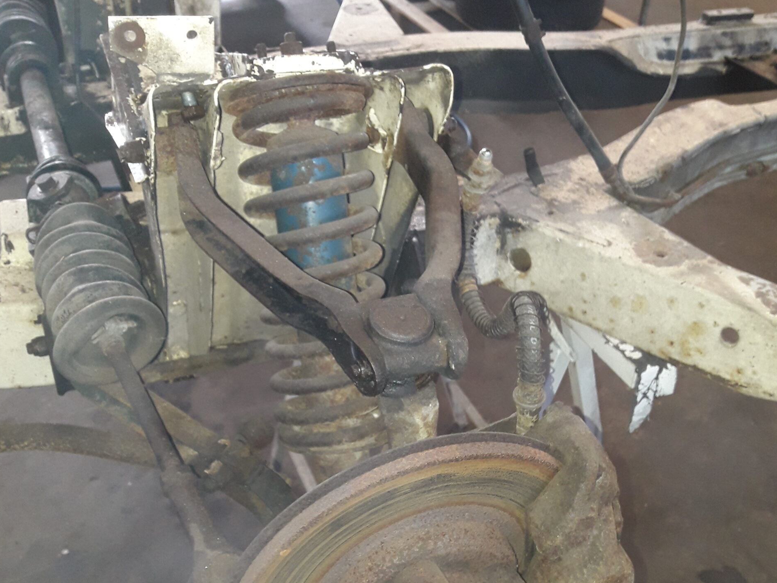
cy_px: 341
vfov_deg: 37.6
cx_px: 391
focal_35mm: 38
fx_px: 853
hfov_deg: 49.0
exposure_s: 1/33
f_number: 1.9
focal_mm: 3.7
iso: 125
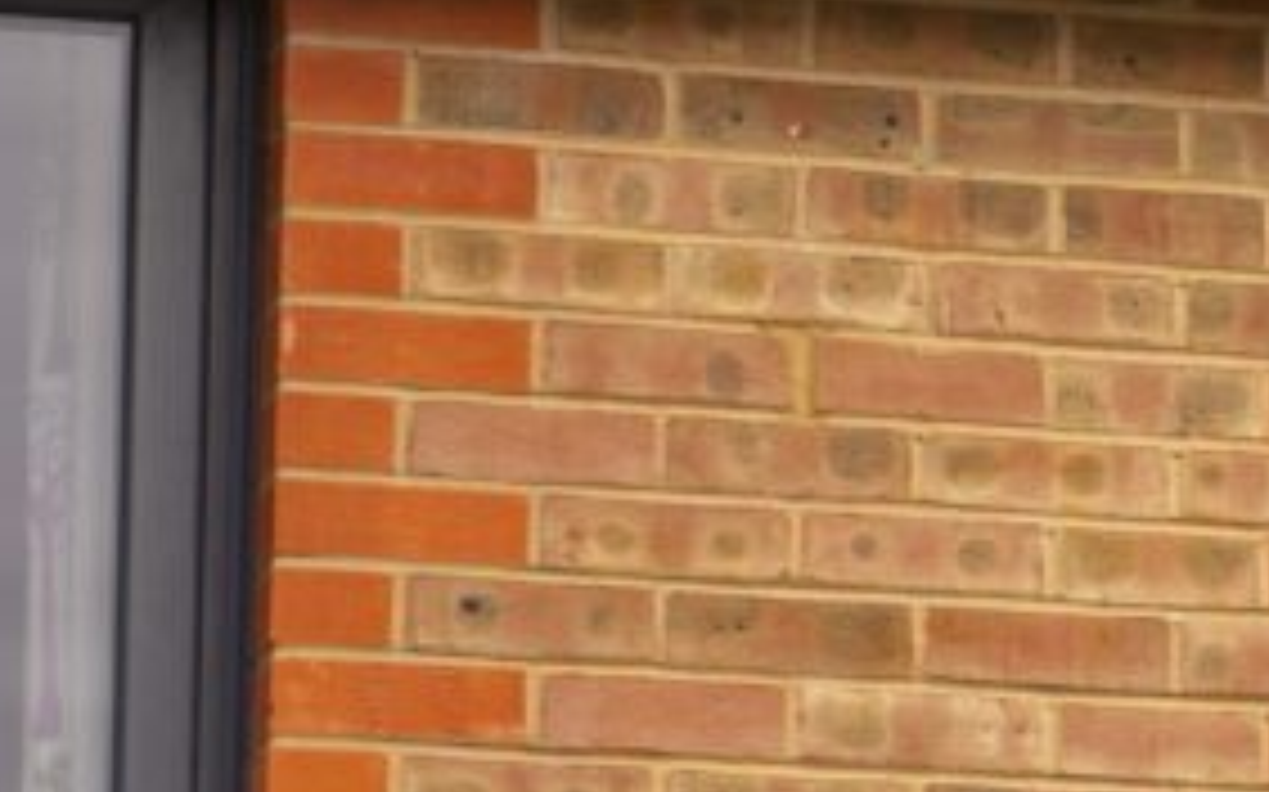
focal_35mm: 414
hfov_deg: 5.0
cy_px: 650
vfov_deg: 3.2
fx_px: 14312
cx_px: 2074
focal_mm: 75
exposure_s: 1/125
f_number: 7.1
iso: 125
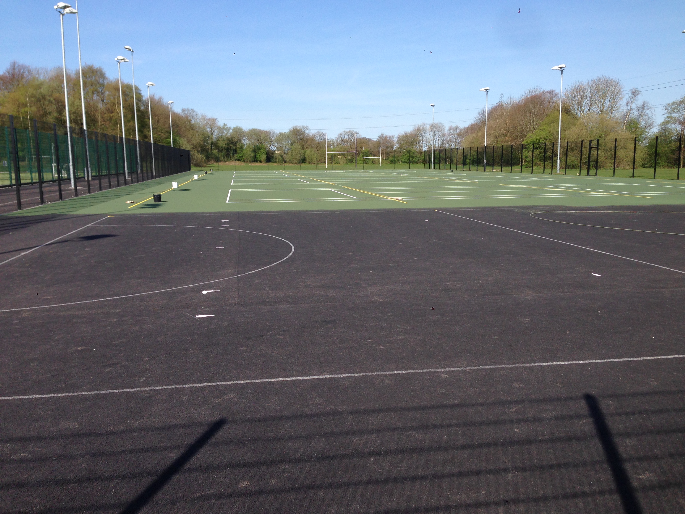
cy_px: 257
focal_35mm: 33
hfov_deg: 55.4
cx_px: 342
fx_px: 653
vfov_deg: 42.9
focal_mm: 4.12
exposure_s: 1/1391
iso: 50
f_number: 2.4
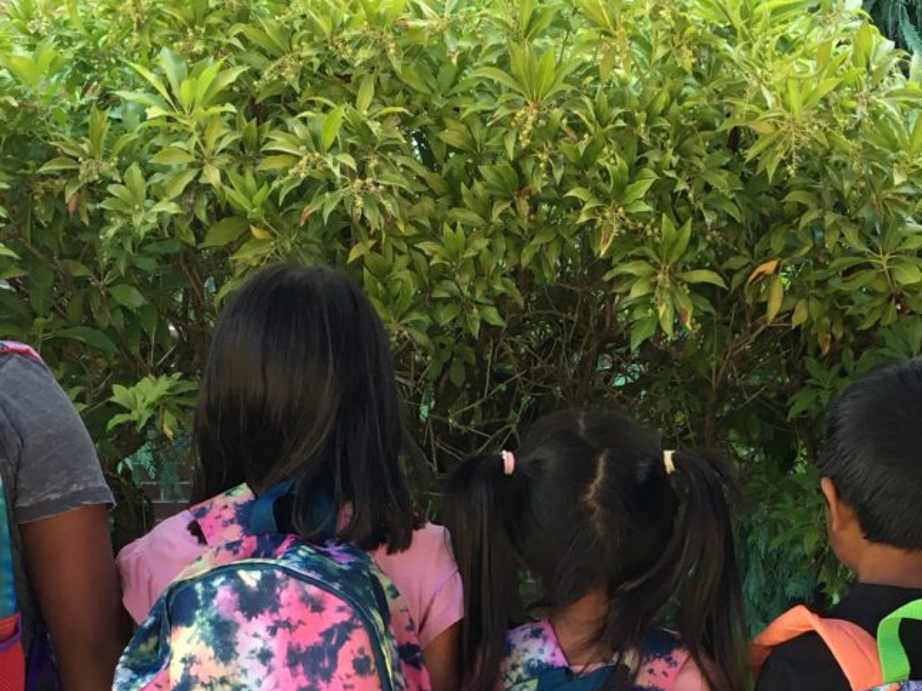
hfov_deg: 28.1
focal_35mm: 69
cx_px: 578
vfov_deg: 20.1
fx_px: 1837
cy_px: 798
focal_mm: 4.15
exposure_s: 1/30
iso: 25
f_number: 2.2
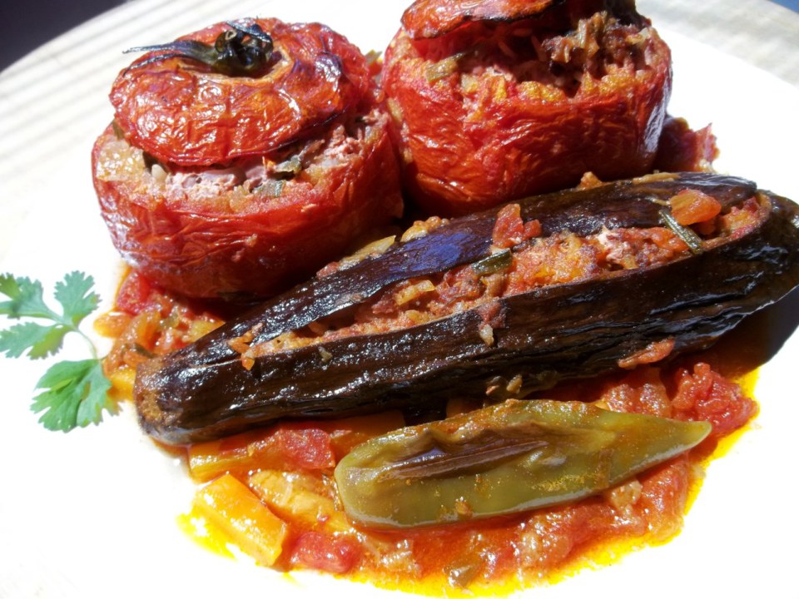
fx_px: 762
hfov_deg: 55.4
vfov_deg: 42.9
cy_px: 300
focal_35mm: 33
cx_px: 400
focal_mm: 5.9
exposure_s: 1/125
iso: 64
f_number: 3.3
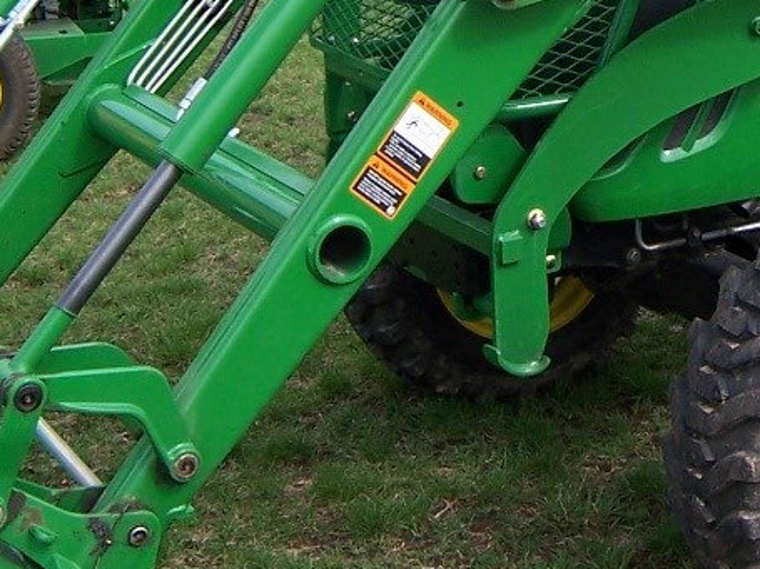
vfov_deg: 16.5
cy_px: -53
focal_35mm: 87
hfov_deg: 21.6
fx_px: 1910
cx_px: 788
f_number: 3.4
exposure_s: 1/500
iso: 80
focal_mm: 5.5
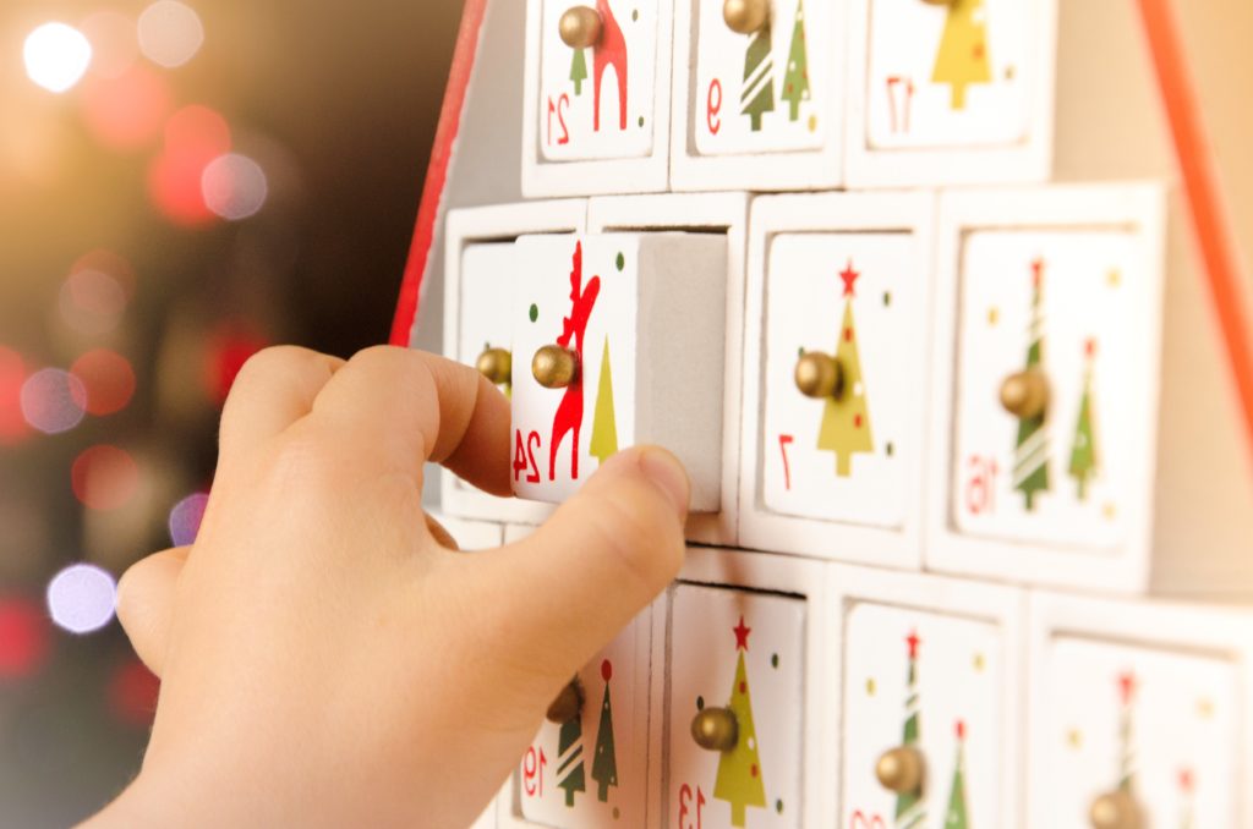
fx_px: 5105
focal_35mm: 147
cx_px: 626
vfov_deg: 9.3
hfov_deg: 14.0
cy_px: 414
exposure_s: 1/30
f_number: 9
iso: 1600
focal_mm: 98
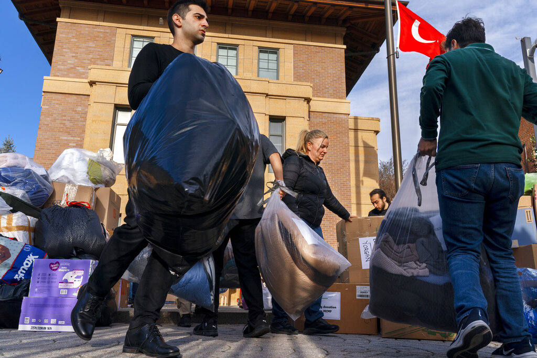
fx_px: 448
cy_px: 179
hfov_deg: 61.9
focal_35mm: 30
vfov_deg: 43.6
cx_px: 268
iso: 400
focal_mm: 30
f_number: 10
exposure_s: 1/500
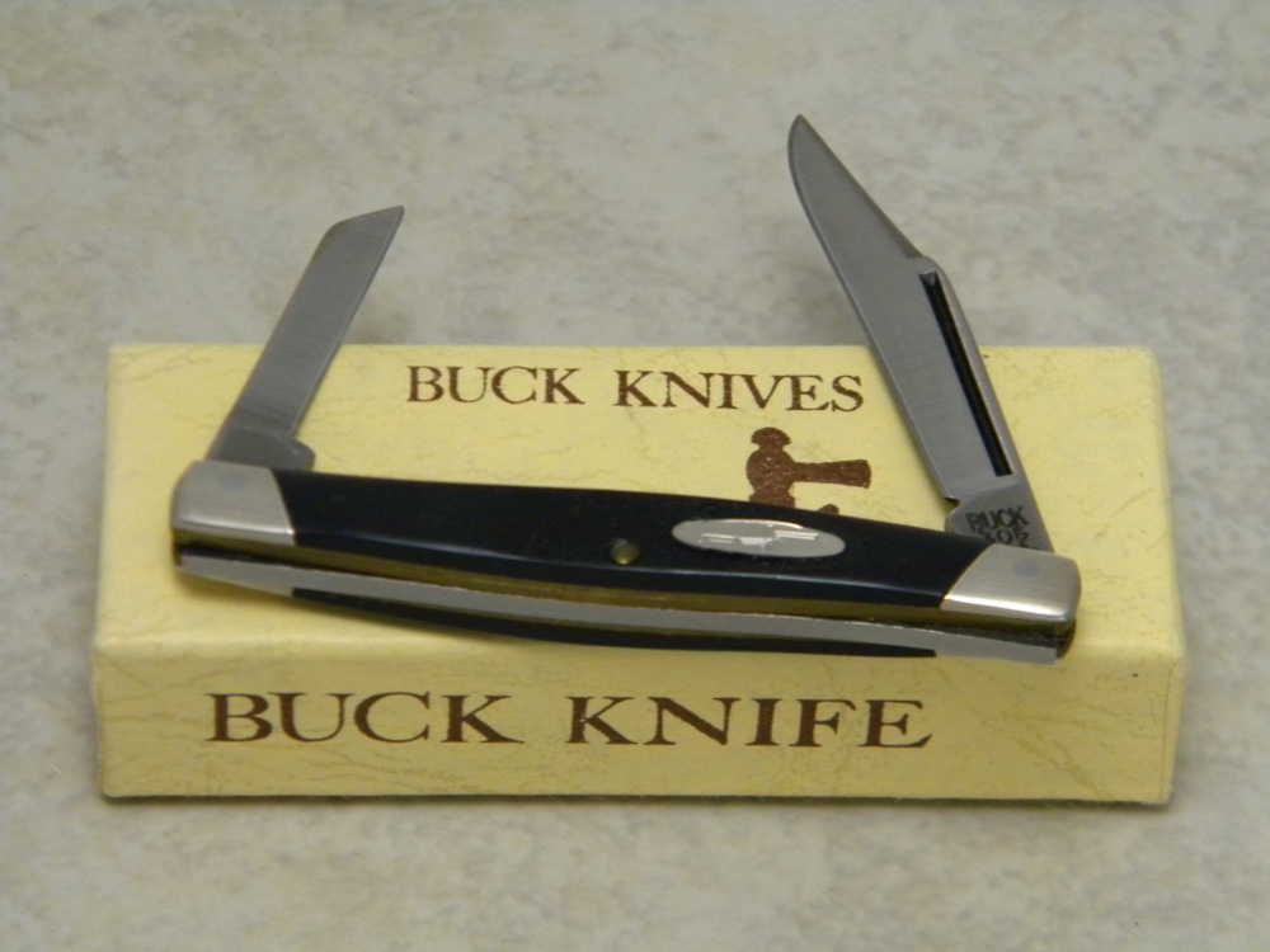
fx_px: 5430
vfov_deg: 10.0
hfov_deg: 13.3
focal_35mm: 148
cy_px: 476
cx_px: 635
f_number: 5
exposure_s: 1/26
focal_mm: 26.8
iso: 400
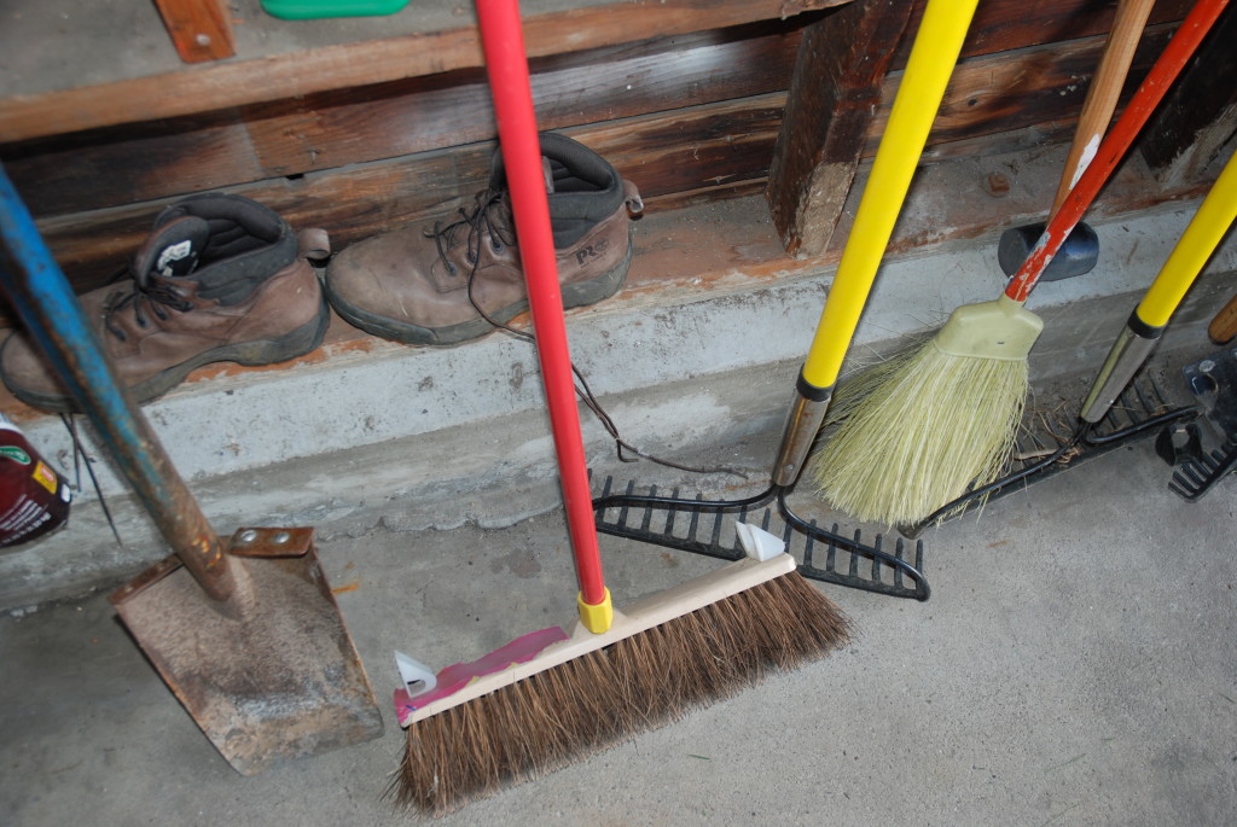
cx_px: 618
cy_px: 414
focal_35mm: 36
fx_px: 1238
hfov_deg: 53.1
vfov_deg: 37.0
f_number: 3.8
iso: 200
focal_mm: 24
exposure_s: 1/60
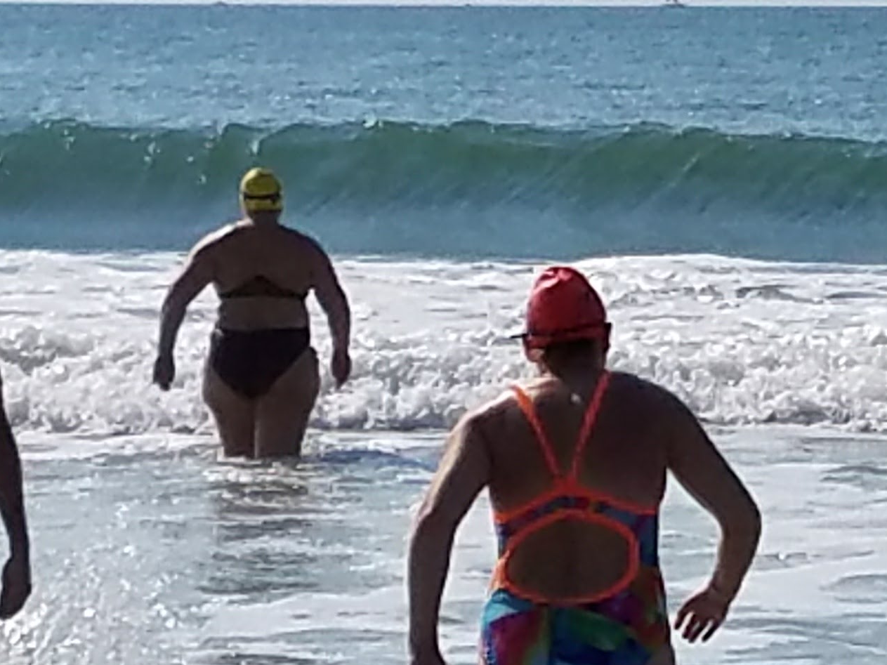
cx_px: 907
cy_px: 466
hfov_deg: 22.6
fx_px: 2127
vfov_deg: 17.7
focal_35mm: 83
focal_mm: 4.2
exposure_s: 1/6704
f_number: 1.7
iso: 40
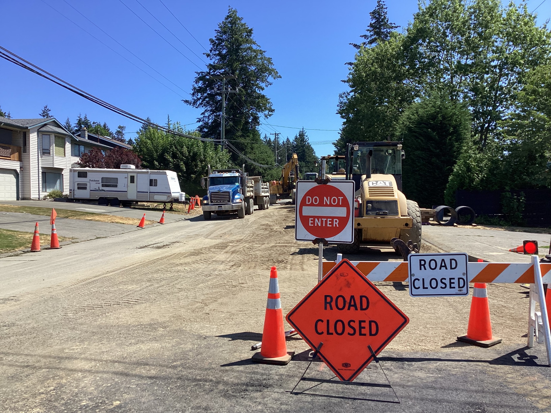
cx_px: 276
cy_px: 206
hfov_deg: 58.4
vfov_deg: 45.4
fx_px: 493
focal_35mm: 31
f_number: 2.4
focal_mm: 3.3
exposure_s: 1/1018
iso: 25
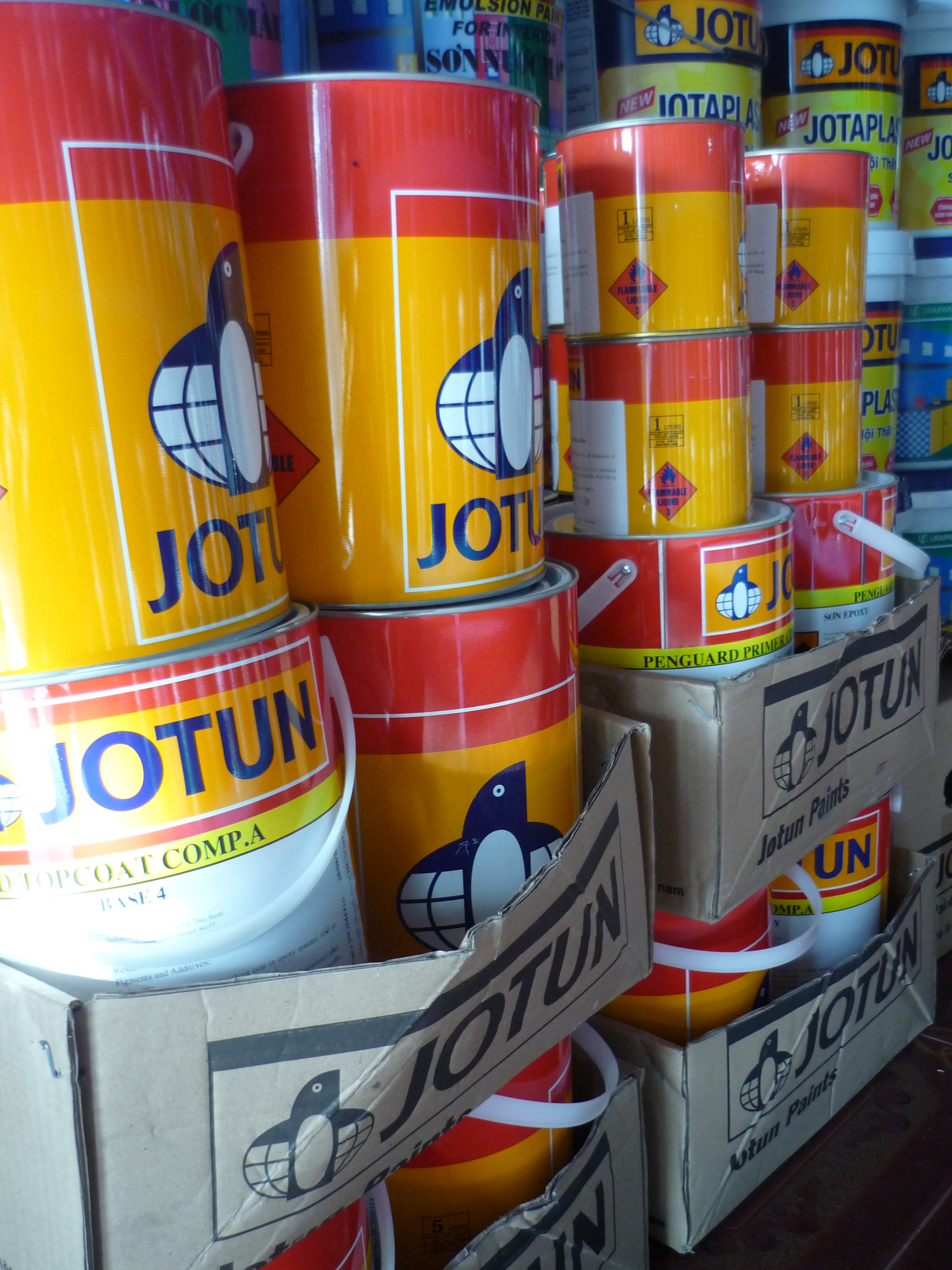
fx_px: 1210
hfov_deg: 42.9
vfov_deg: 55.4
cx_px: 476
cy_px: 635
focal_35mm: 33
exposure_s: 1/30
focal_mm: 5.5
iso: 250
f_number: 2.8
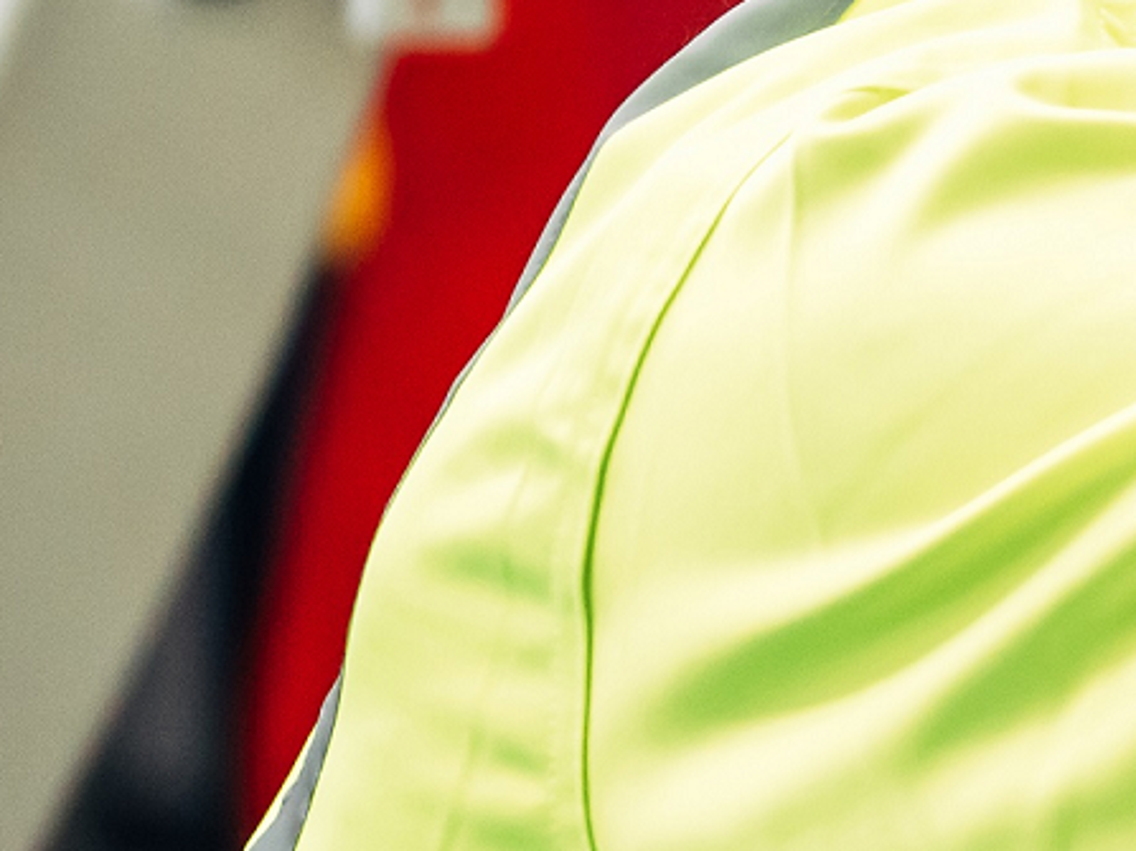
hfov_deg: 7.1
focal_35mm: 269
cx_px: 2290
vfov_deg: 5.5
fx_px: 8825
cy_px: 579
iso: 1800
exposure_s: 1/320
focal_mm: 50
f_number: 1.8
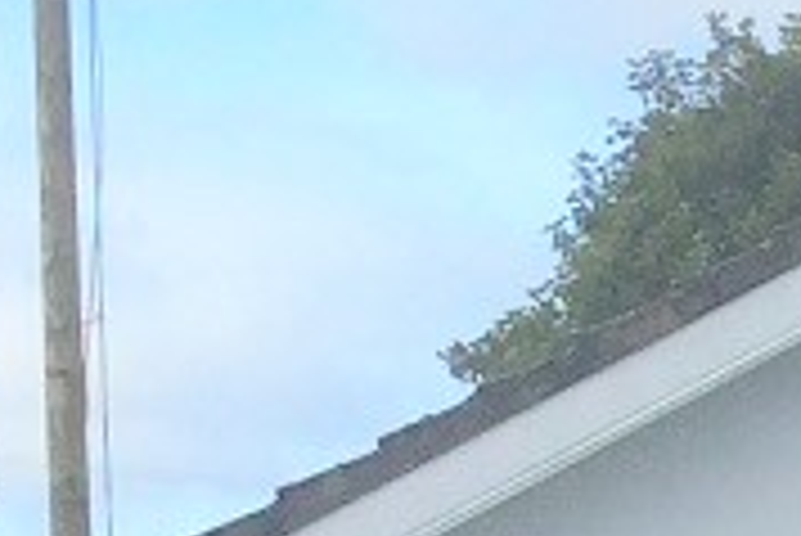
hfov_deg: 8.0
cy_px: 1644
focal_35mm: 242
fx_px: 5389
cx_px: 1768
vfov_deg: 5.3
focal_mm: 3.3
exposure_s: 1/794
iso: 32
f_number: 2.4
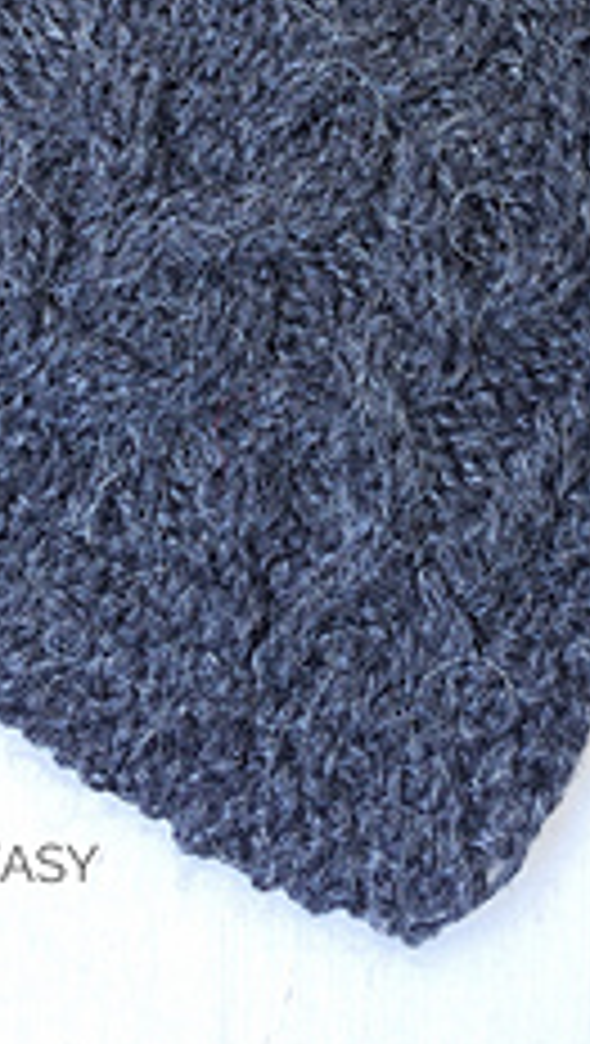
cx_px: 502
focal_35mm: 68
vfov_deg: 29.5
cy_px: 72
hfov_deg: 17.6
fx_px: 1886
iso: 50
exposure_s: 1/33
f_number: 2.2
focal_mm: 4.15
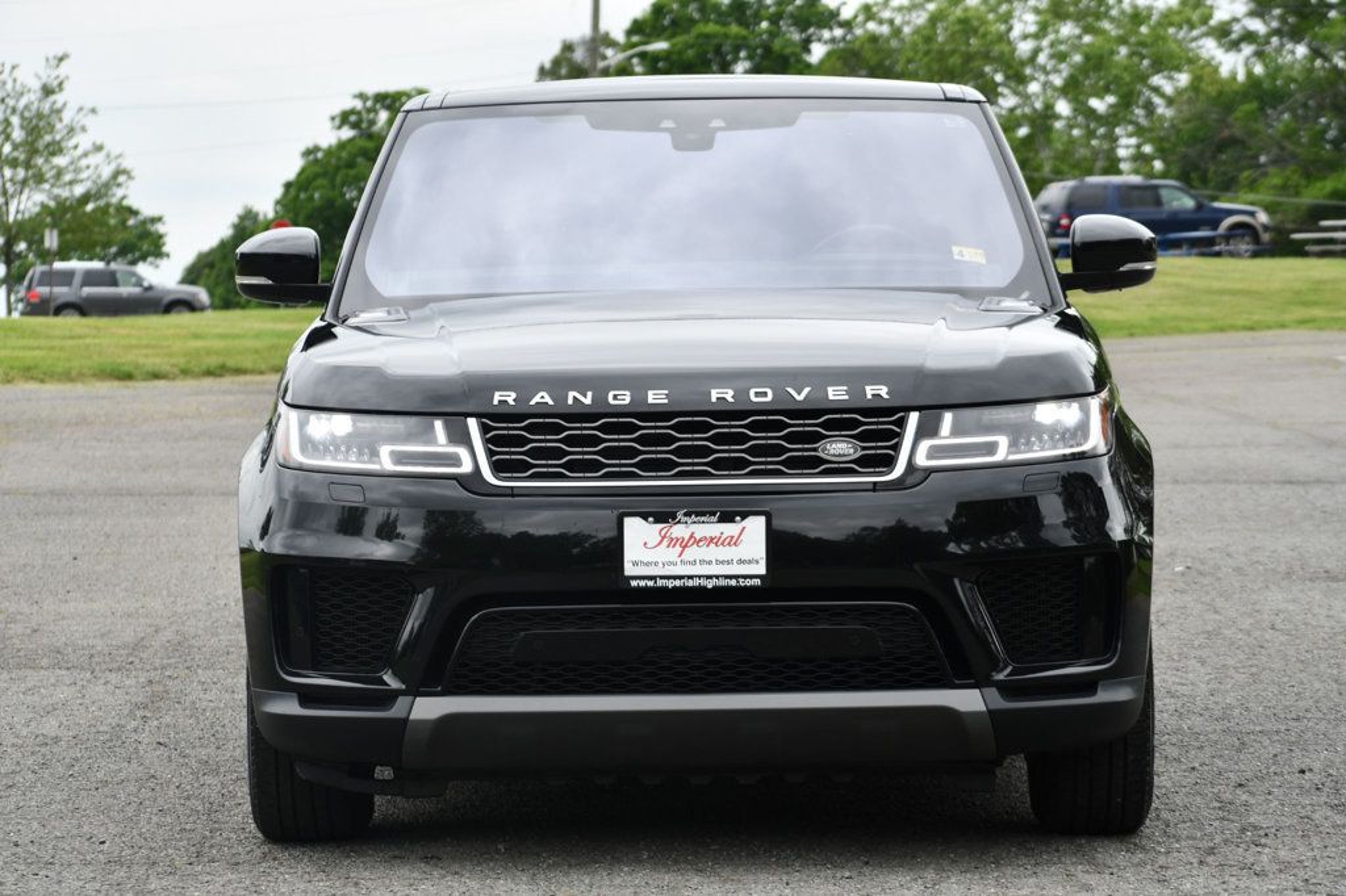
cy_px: 448
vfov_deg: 9.9
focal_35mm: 138
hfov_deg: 14.9
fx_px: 5158
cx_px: 673
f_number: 6.3
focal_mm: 92
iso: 200
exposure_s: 1/250
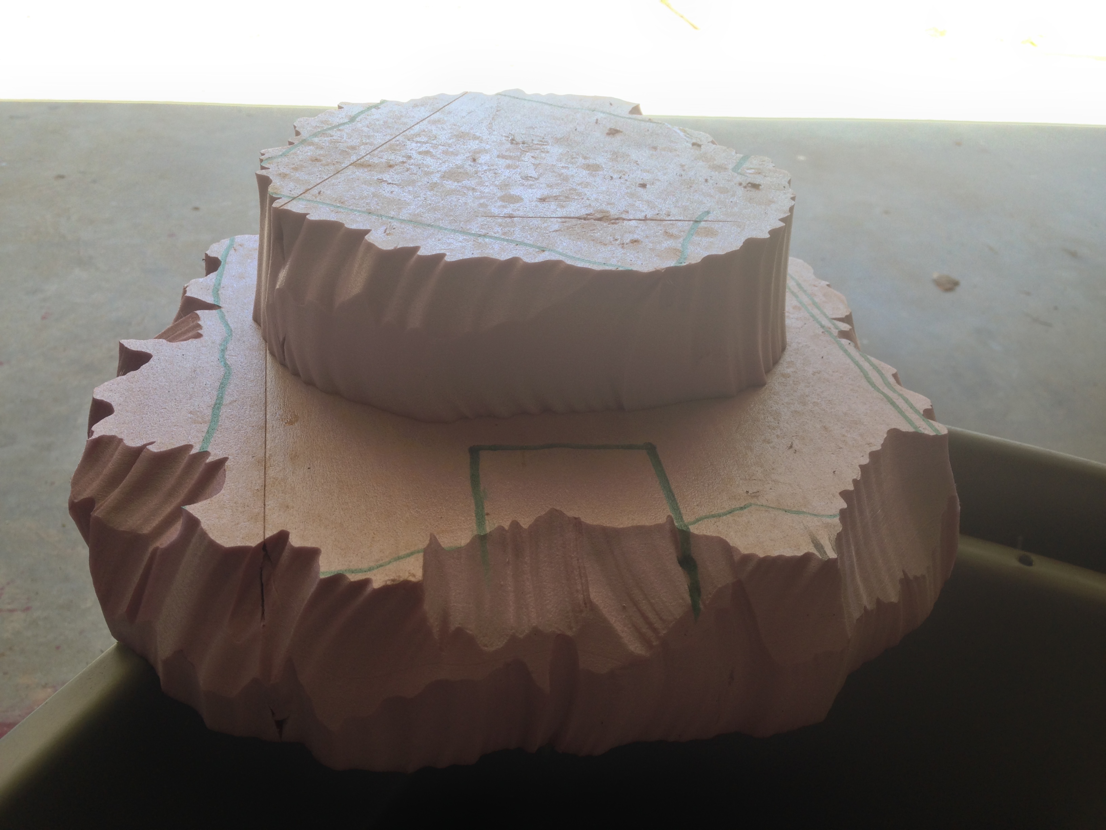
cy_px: 415
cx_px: 553
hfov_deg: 55.4
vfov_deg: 42.9
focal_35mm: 33
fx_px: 1054
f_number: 2.4
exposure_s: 1/120
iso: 50
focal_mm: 4.12
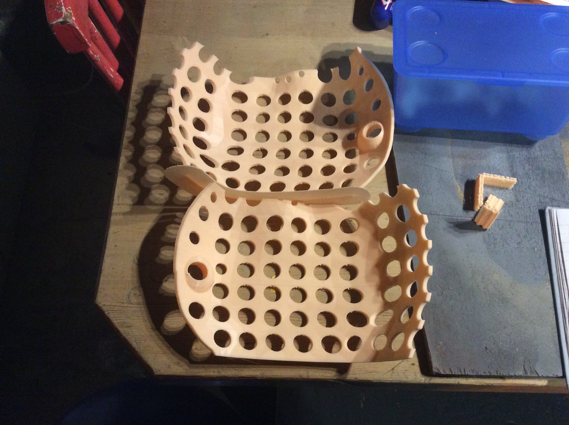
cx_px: 284
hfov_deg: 56.9
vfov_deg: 44.1
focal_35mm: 32
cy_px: 212
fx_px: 525
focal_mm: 3.3
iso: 250
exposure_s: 1/25
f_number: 2.4
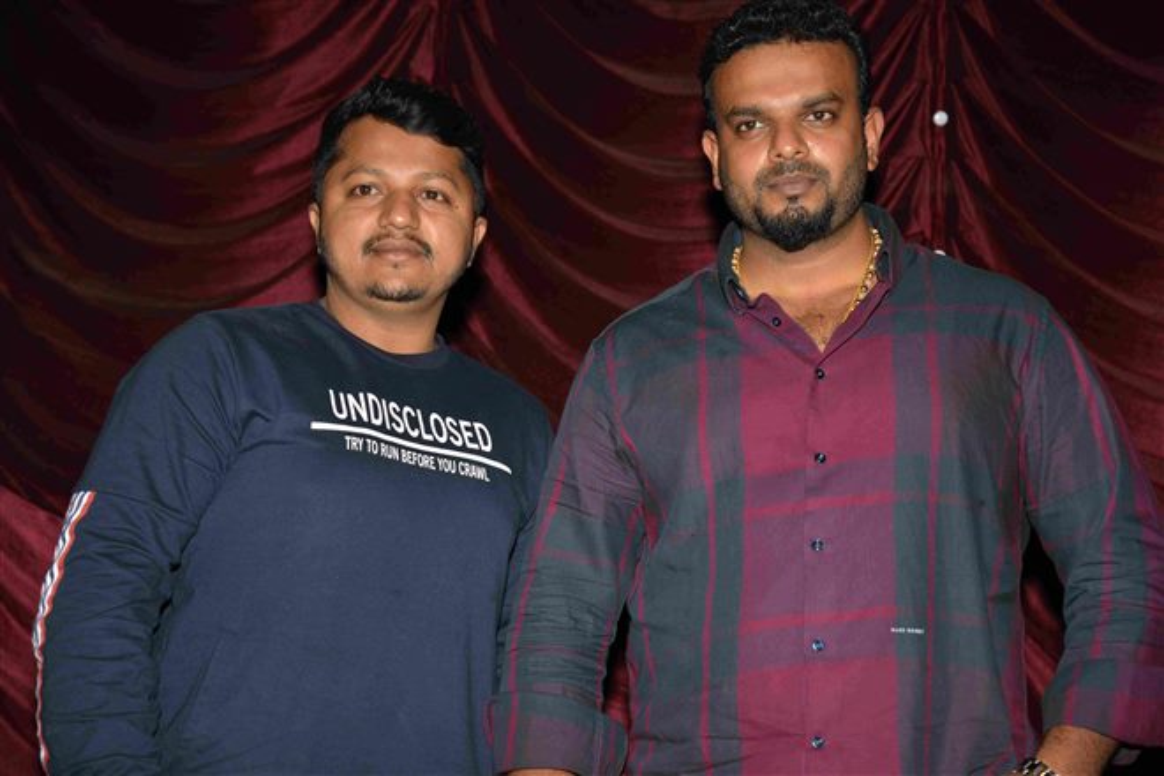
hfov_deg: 30.5
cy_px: 388
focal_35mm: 66
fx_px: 2134
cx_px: 582
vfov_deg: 20.6
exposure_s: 1/125
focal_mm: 66
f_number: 5.6
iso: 200
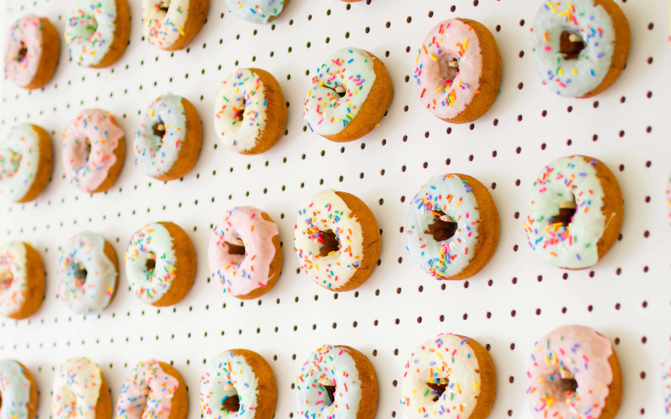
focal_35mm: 88
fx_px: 1606
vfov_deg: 14.6
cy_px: 420
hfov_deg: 23.6
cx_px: 320
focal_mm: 35
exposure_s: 1/80
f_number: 2
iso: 200
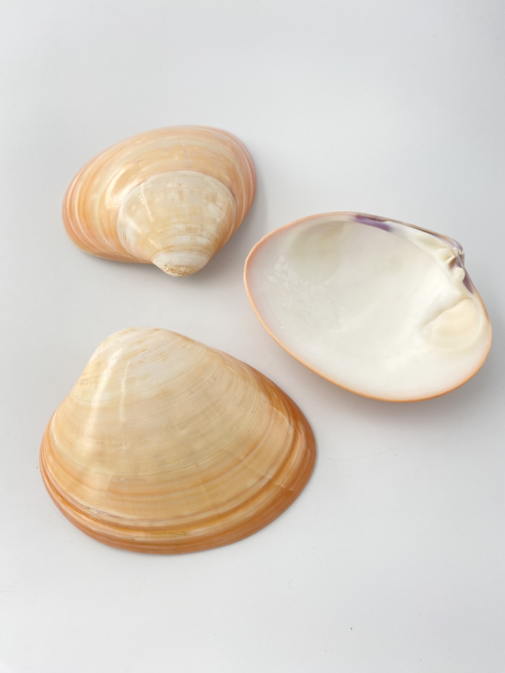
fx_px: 506
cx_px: 252
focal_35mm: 26
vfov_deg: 67.3
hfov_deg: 53.1
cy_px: 336
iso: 32
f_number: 1.8
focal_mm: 4.25
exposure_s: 1/342
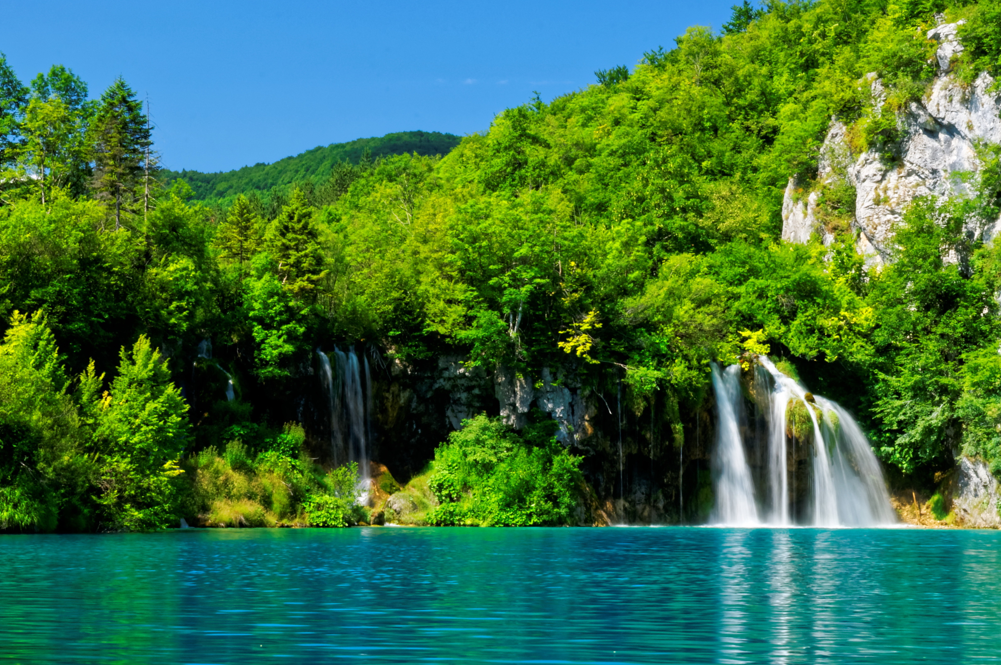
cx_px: 357
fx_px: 2194
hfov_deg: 25.6
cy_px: 364
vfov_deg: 17.2
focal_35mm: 79
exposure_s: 1/6
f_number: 32
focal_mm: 40
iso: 200
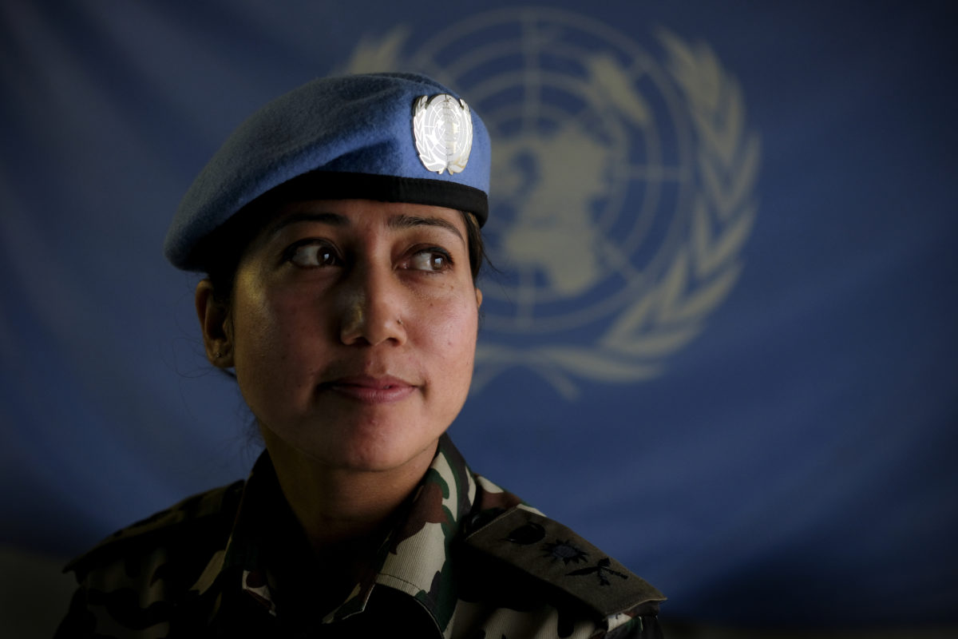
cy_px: 320
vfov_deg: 16.3
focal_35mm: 84
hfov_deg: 24.2
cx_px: 479
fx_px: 2235
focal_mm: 56
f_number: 2.8
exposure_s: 1/100
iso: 800
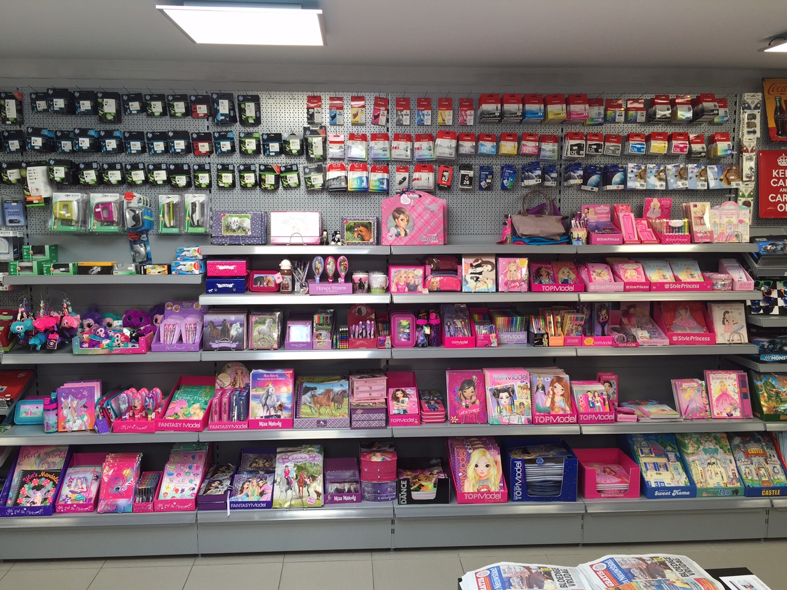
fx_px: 659
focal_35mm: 29
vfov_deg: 48.2
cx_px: 394
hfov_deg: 61.7
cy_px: 295
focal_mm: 4.15
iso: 40
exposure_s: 1/60
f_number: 2.2
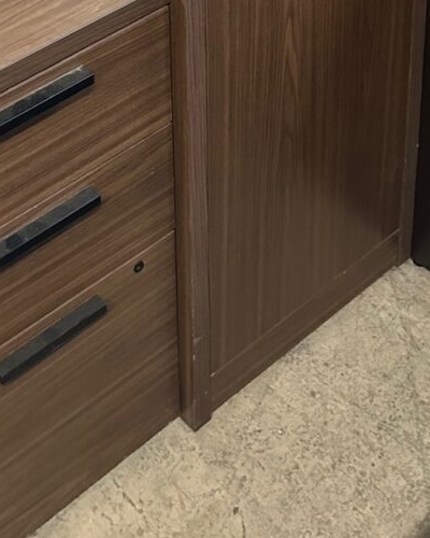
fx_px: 1145
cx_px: 217
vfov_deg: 22.2
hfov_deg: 21.3
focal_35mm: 72
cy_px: -250
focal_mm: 6.86
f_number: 1.78
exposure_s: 1/60
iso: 500
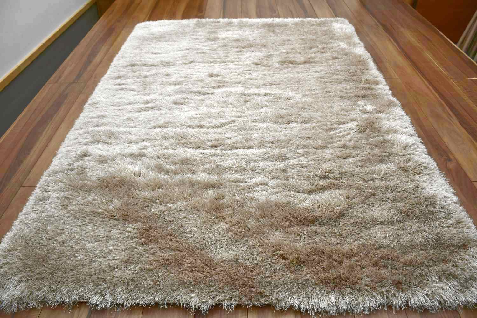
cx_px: 238
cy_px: 159
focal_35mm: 30
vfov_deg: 43.6
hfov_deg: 61.9
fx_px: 397
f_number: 4
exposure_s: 1/250
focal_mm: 20
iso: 400
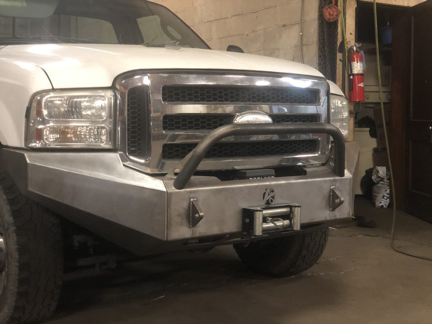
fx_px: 649
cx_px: 216
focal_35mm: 52
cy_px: 162
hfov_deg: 36.8
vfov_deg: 28.0
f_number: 2.4
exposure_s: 1/11
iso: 160
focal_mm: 6
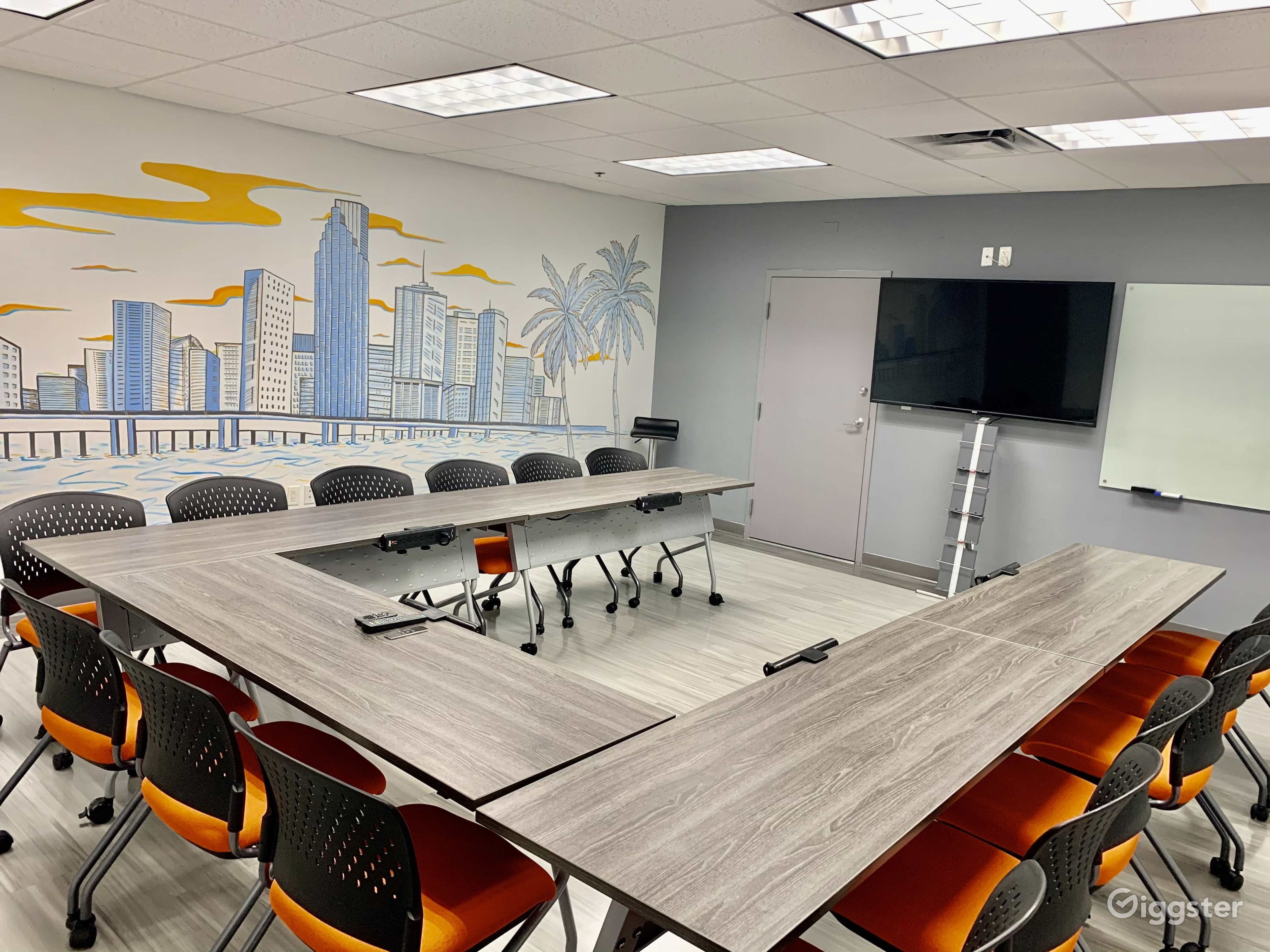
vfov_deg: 53.1
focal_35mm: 26
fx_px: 954
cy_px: 476
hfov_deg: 67.3
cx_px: 635
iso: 125
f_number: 1.8
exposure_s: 1/60
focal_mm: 4.25
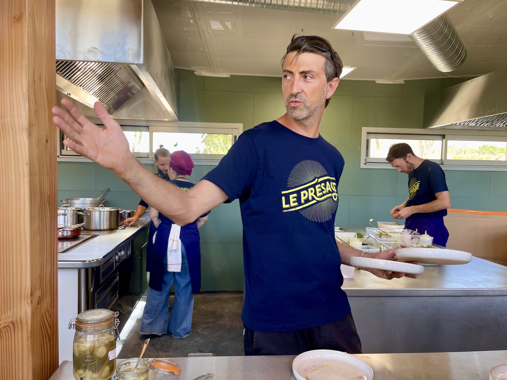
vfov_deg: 51.4
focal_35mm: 27
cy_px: 191
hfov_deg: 65.3
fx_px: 395
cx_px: 250
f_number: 1.6
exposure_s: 1/121
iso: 50
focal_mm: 4.2
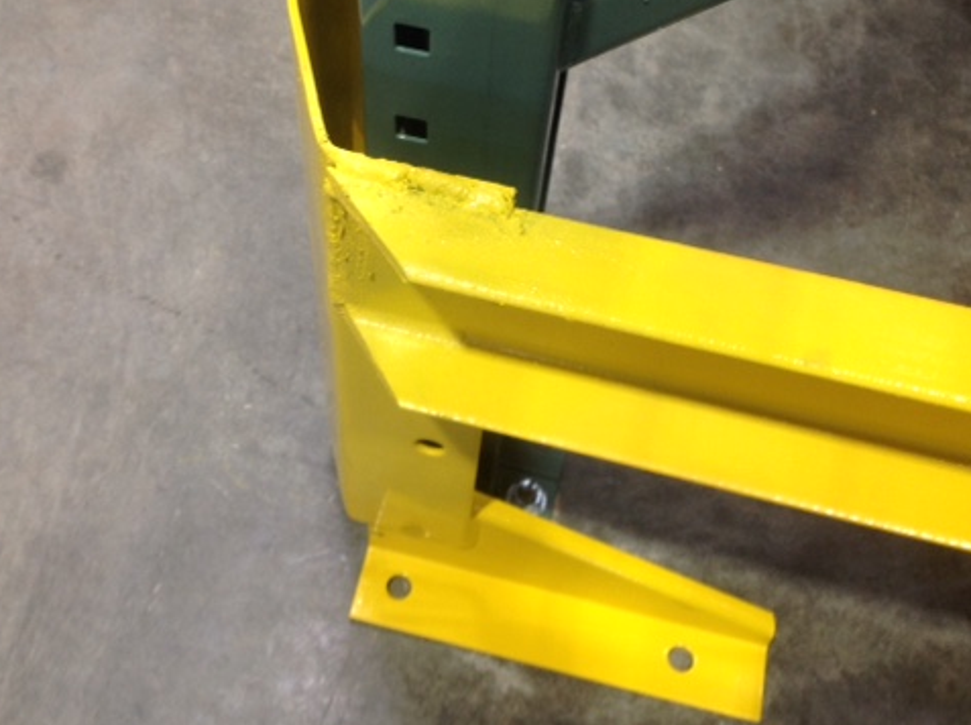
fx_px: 1316
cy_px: 291
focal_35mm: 47
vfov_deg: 30.7
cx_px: 425
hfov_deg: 40.4
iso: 50
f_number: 2.4
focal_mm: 4.28
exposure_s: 1/17
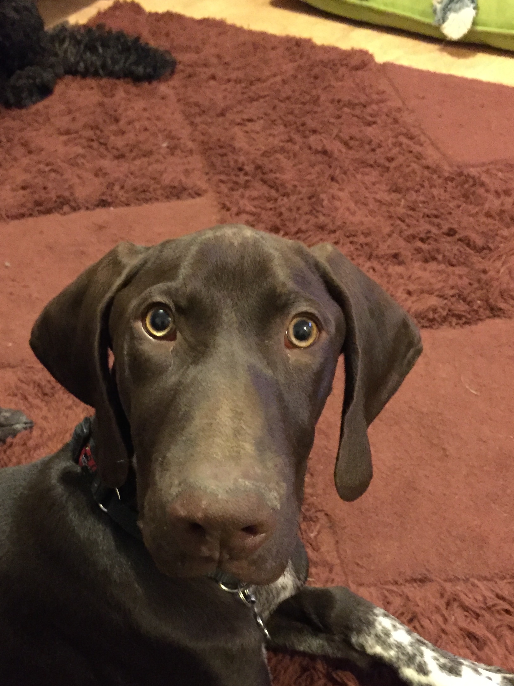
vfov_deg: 43.4
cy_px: 440
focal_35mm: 43
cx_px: 205
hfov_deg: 33.5
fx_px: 851
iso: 1000
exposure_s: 1/17
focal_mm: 4.15
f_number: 2.2
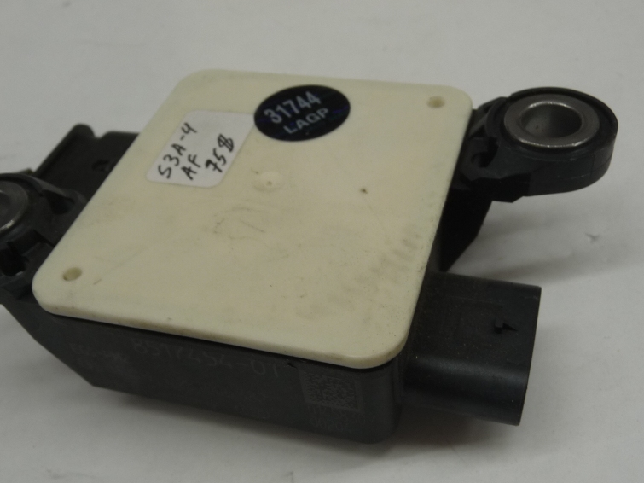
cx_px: 321
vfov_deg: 37.3
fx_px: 707
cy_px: 327
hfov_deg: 49.0
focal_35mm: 38
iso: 100
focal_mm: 4.7
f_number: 3.3
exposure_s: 1/30
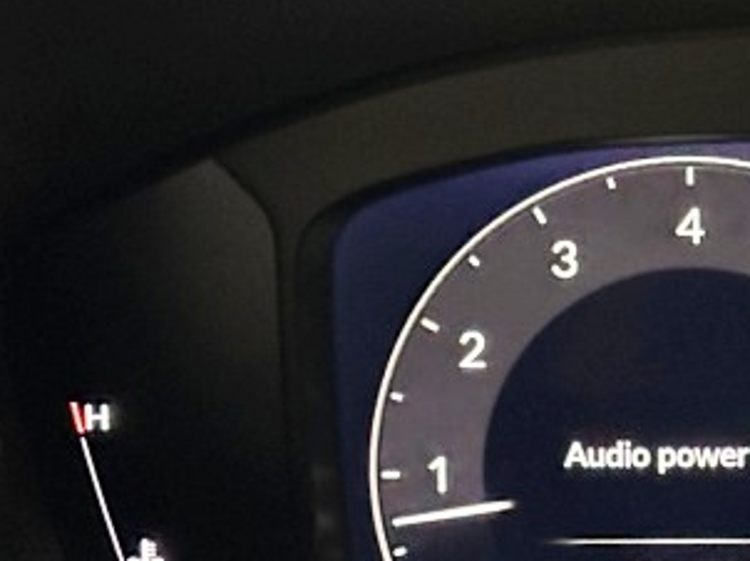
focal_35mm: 163
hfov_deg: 11.6
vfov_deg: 9.1
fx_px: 3529
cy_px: 402
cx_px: 1100
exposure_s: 1/20
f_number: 1.78
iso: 640
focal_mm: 6.86
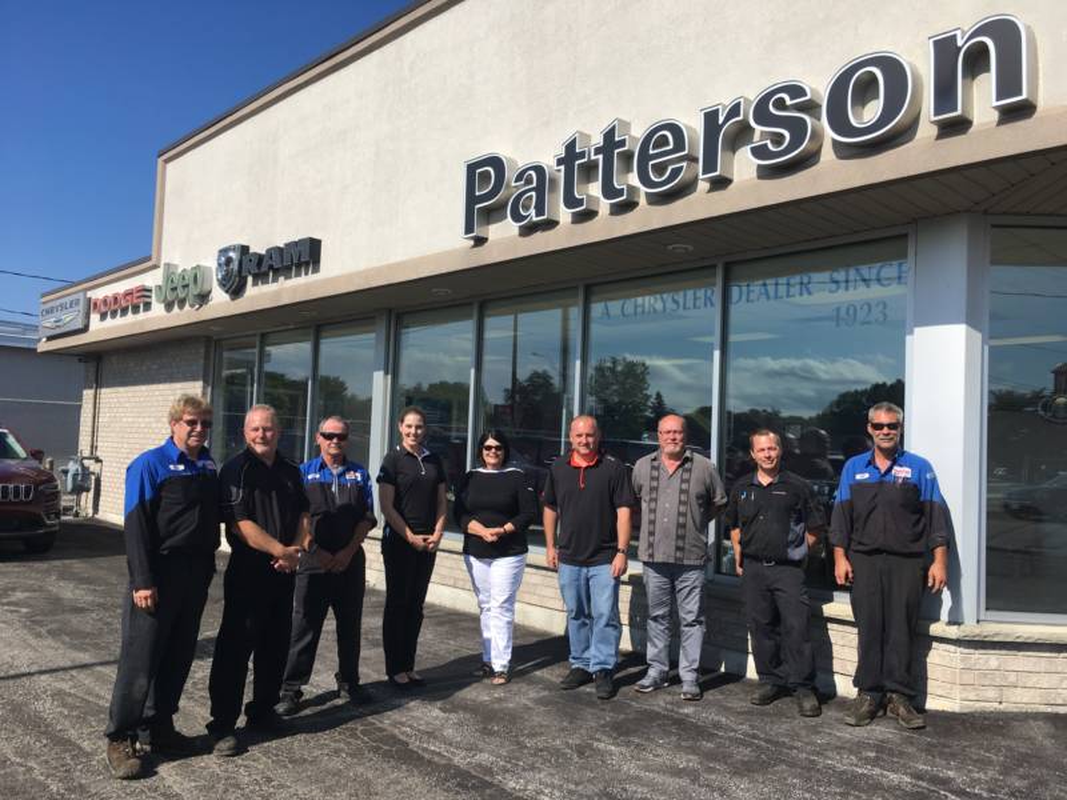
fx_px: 894
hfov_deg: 61.7
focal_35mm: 29
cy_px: 400
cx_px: 534
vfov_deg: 48.2
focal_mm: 4.15
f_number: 2.2
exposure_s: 1/1570
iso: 25
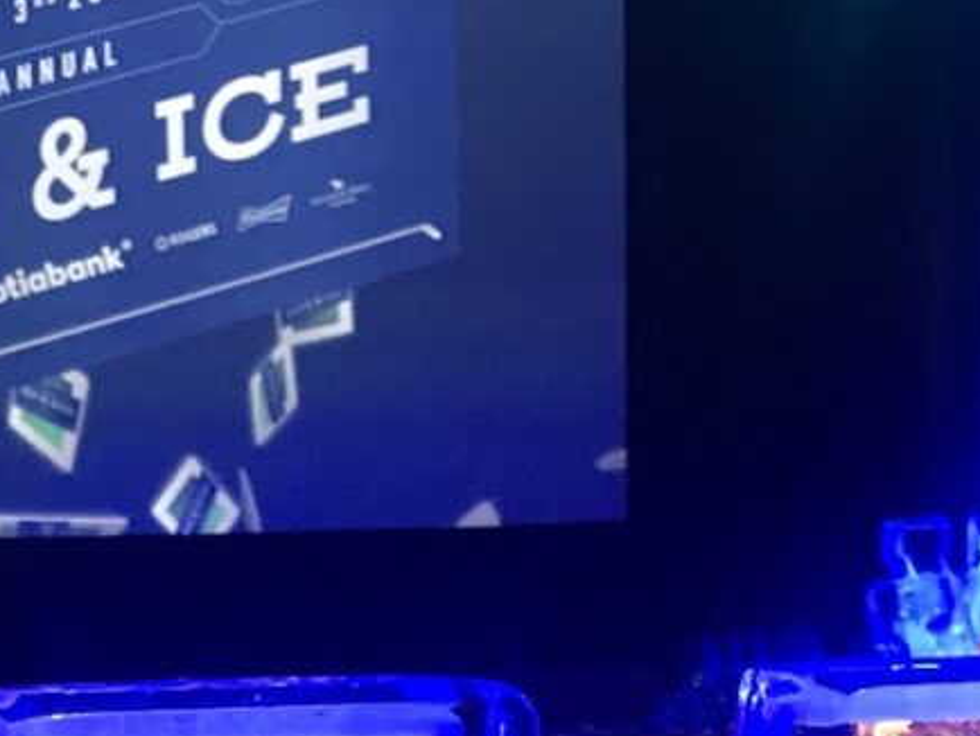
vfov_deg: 12.1
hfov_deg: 16.9
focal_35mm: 116
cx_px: 278
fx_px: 3286
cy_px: 1156
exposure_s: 1/28
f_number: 1.8
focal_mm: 3.99
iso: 40
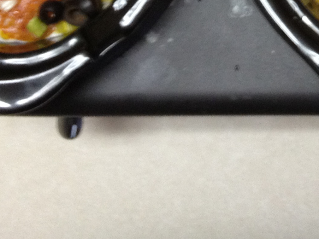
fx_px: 1041
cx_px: 390
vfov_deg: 12.4
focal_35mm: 113
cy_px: -138
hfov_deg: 16.6
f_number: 2.4
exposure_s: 1/20
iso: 125
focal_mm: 4.28
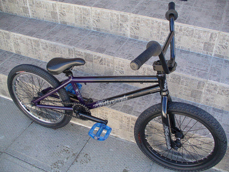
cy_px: 86
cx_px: 114
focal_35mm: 37
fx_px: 245
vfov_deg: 38.7
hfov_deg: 50.1
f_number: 2.8
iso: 80
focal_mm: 6.1
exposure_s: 1/160
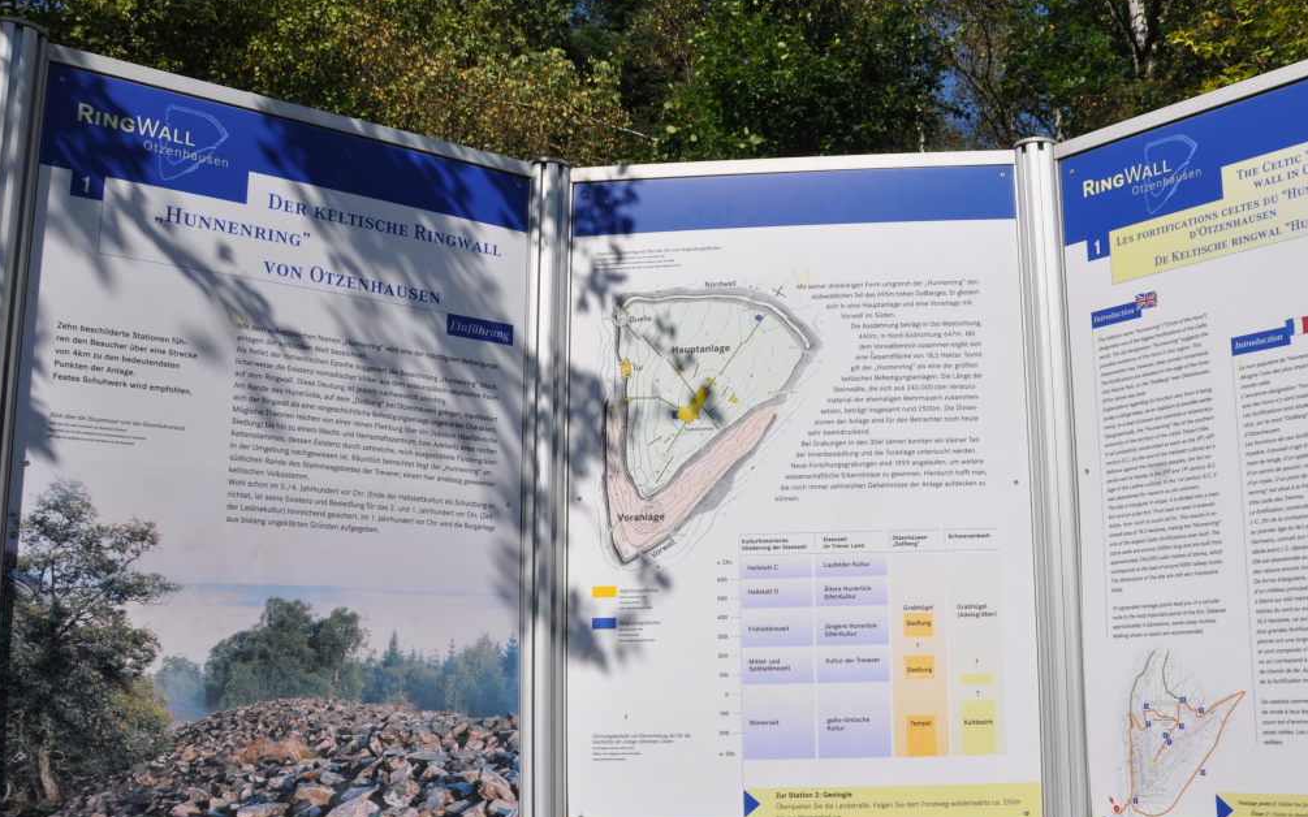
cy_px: 472
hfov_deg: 54.8
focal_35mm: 35
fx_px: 1248
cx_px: 799
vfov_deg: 36.2
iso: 200
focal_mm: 18
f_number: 11
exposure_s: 1/500
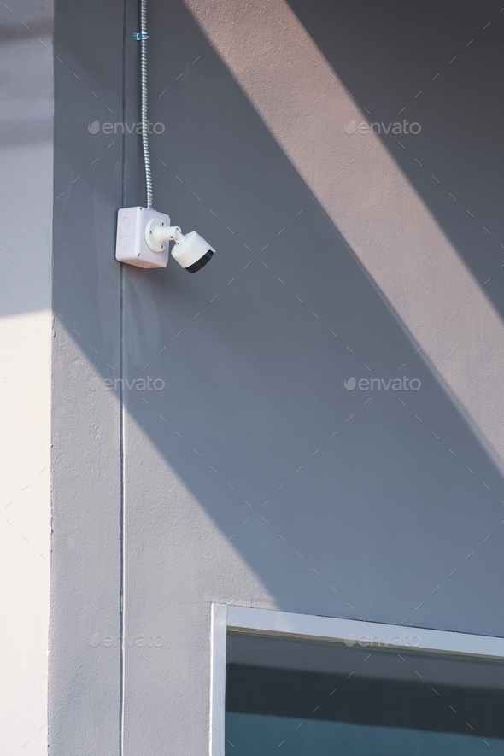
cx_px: 252
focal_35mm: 203
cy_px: 378
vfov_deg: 10.1
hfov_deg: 6.8
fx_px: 4263
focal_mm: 135.7
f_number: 7.1
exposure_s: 1/200
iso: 250
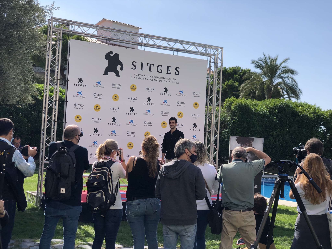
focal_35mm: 52
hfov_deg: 36.8
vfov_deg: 28.0
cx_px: 166
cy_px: 124
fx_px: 499
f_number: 2.4
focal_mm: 6
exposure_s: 1/1171
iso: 16
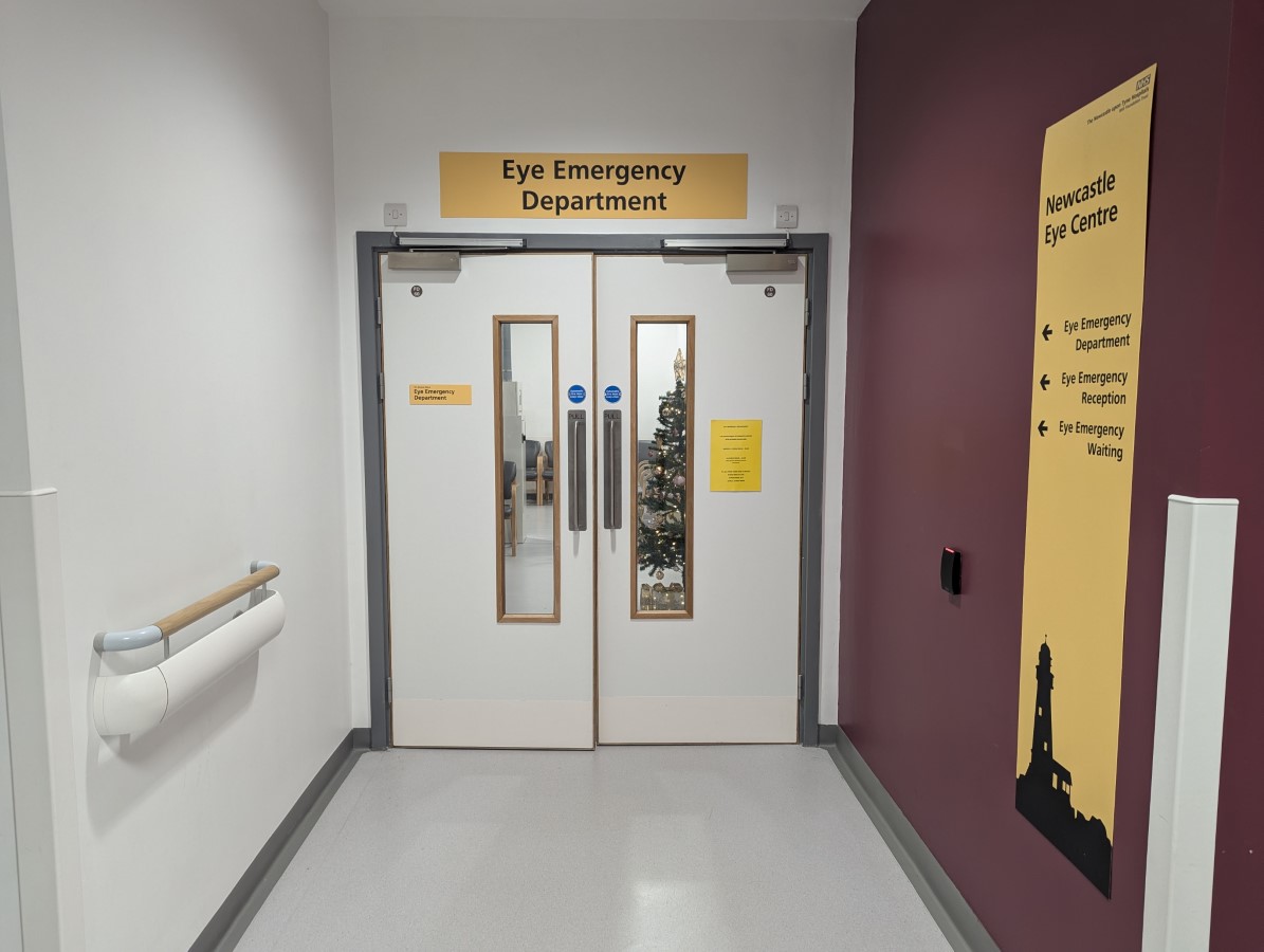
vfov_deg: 56.9
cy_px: 476
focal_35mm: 24
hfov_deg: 71.5
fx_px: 878
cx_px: 632
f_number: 1.85
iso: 92
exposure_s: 1/25
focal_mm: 6.81
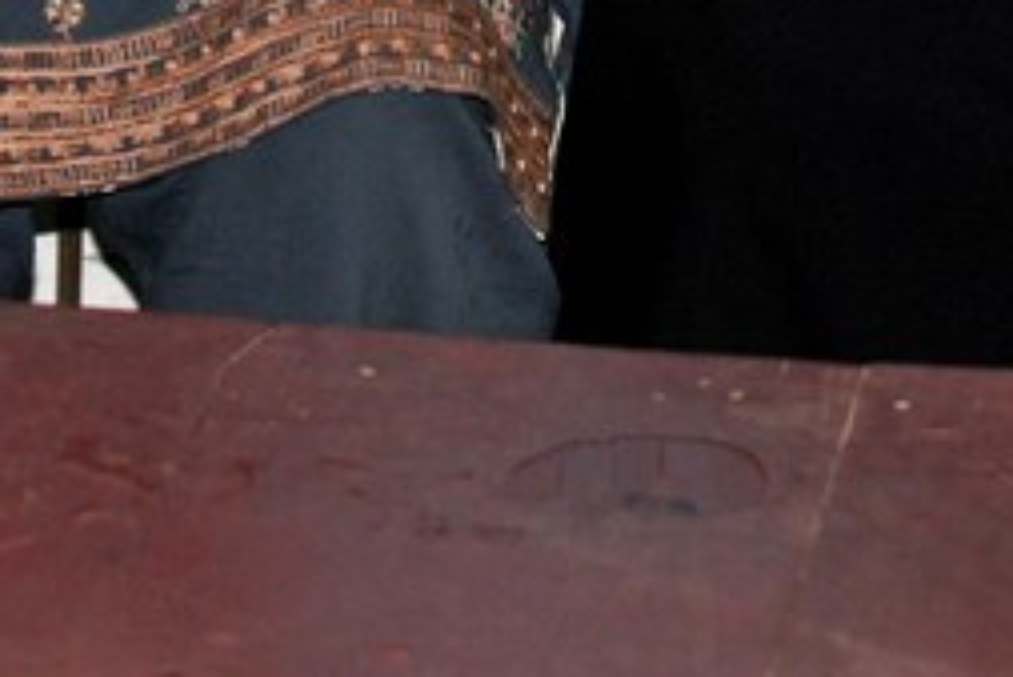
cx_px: 312
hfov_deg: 8.2
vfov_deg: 5.4
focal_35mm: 249
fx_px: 7021
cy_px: -695
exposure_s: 1/60
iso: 200
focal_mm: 35
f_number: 2.8
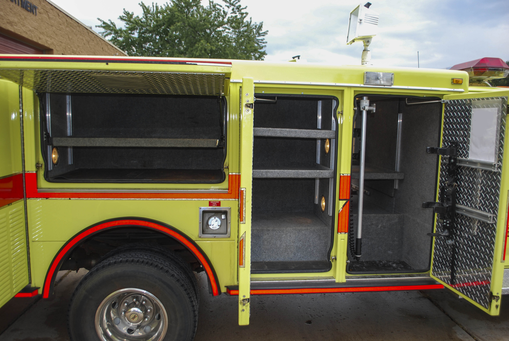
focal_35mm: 30
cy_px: 170
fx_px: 425
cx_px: 254
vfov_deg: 43.7
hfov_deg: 61.9
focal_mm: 20
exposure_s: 1/160
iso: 100
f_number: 3.8
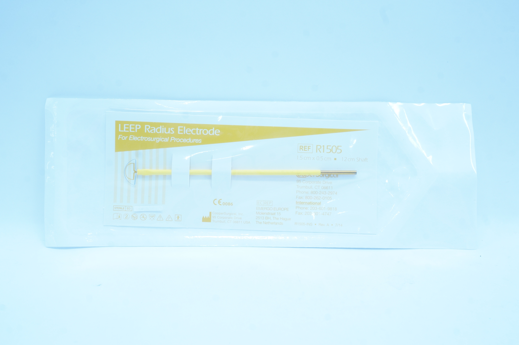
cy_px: 172
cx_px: 260
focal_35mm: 45
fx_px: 648
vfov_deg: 29.8
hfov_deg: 43.6
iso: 400
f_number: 13
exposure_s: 1/15
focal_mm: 30
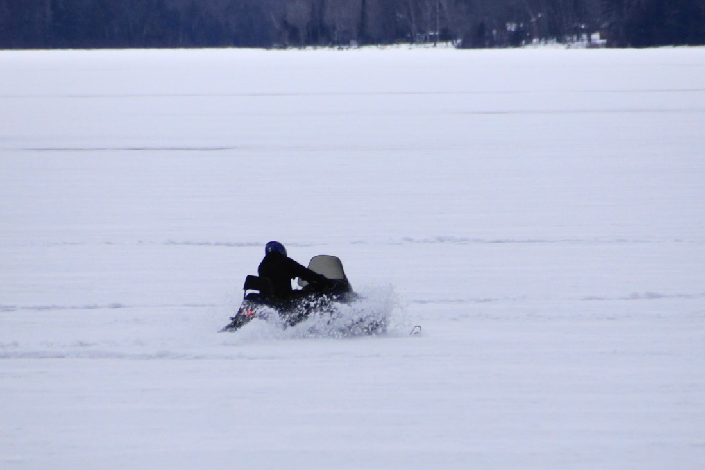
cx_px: 350
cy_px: 236
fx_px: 7478
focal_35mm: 382
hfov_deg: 5.4
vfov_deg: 3.6
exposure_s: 1/400
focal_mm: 250
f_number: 6.3
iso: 125
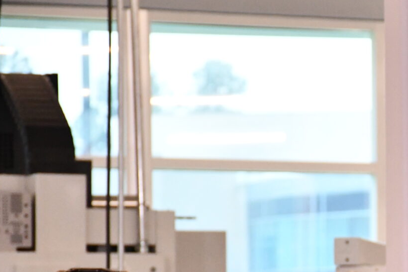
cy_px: 286
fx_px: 3820
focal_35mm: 337
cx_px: 490
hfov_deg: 6.1
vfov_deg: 4.1
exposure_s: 1/500
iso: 5000
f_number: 5.3
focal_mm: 90
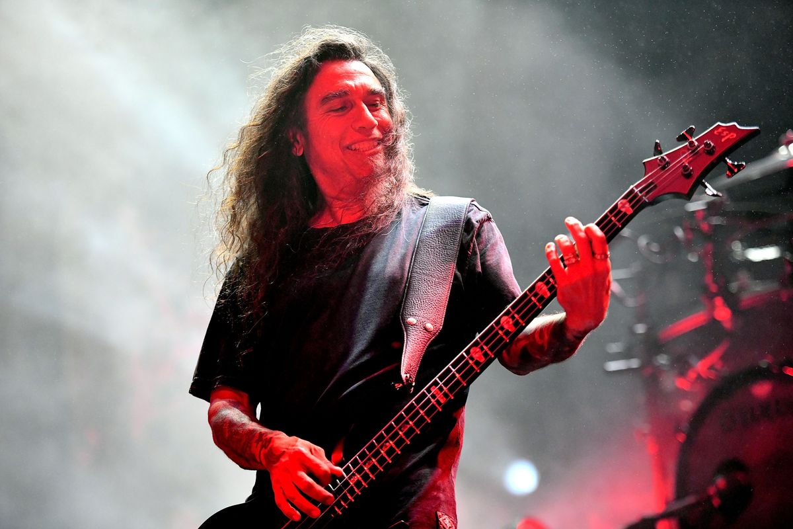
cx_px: 396
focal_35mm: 135
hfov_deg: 15.2
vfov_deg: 10.2
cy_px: 264
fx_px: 2974
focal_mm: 135
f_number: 3.5
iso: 3200
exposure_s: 1/1600
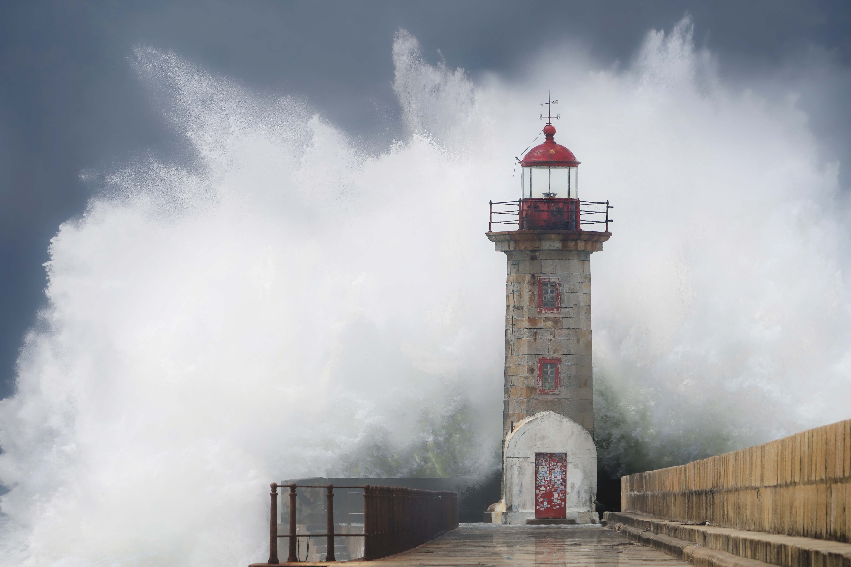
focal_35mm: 240
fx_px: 5673
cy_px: 284
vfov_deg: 5.7
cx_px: 426
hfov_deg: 8.6
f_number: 9
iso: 200
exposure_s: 1/640
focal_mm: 240
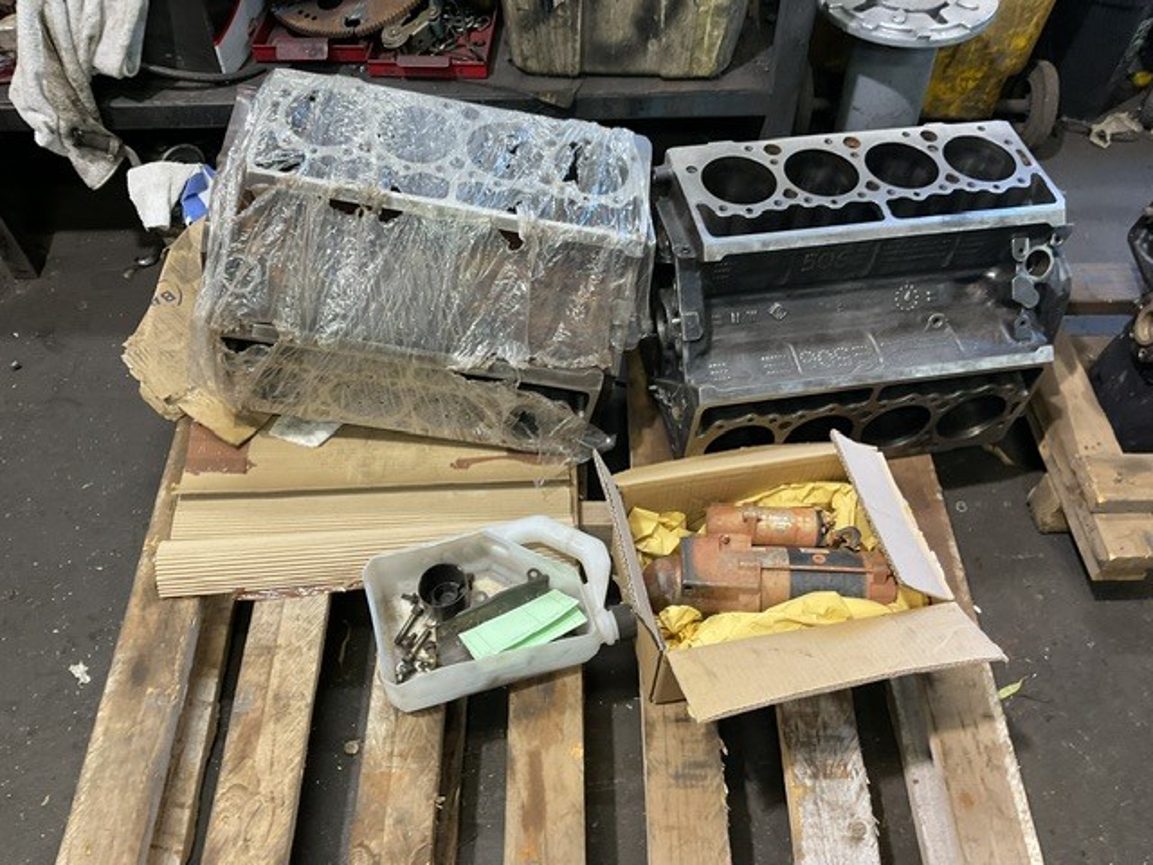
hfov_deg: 61.7
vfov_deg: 48.2
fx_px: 966
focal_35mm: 29
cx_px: 576
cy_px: 432
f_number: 1.8
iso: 125
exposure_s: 1/50
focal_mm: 3
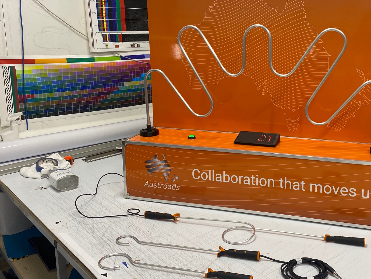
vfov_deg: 37.6
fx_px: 407
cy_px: 113
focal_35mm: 38
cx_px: 261
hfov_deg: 47.8
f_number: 1.8
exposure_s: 1/100
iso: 100
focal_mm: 4.25
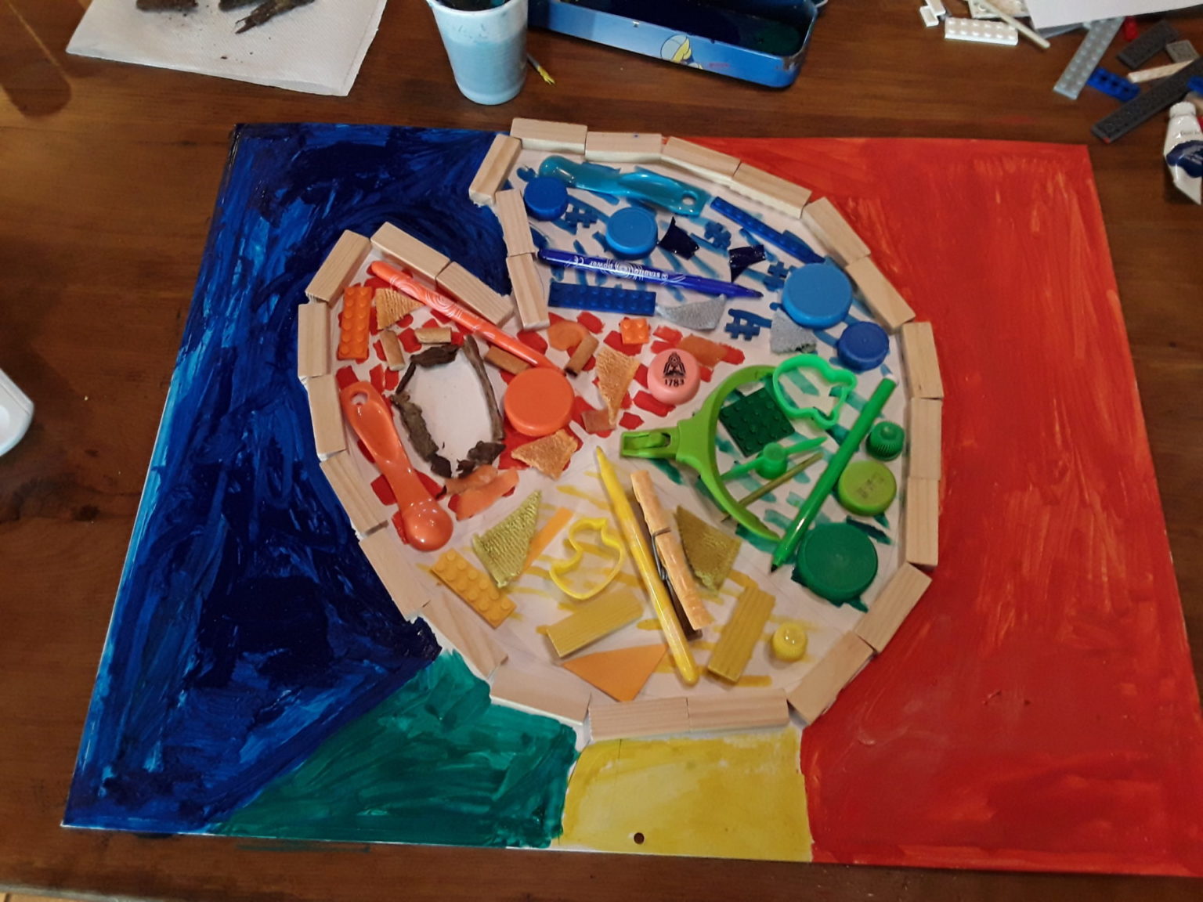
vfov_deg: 51.4
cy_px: 451
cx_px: 602
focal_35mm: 27
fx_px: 938
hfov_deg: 65.3
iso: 160
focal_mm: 2.91
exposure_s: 1/20
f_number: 1.9
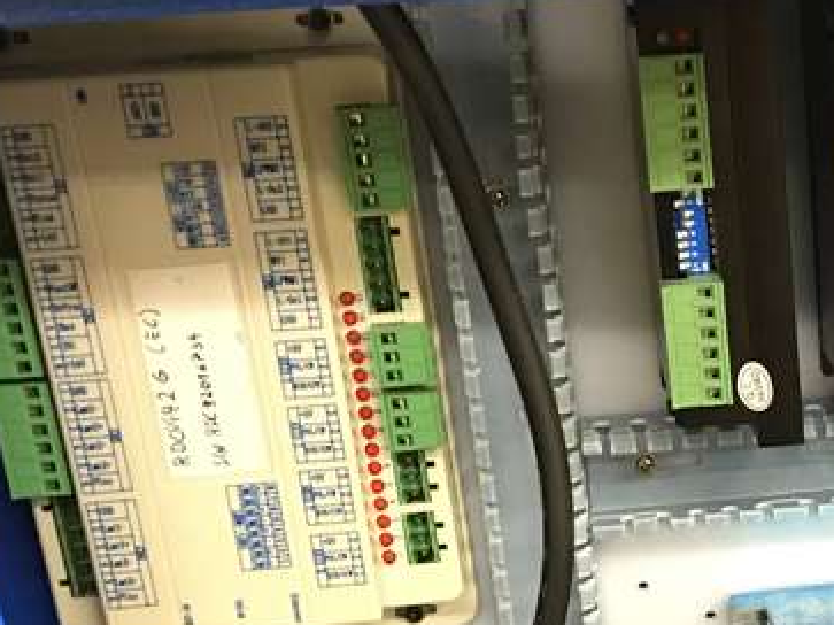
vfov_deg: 17.6
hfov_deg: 23.0
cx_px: 905
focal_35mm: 80
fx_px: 1927
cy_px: 742
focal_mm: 4.15
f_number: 2.2
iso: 100
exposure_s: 1/8
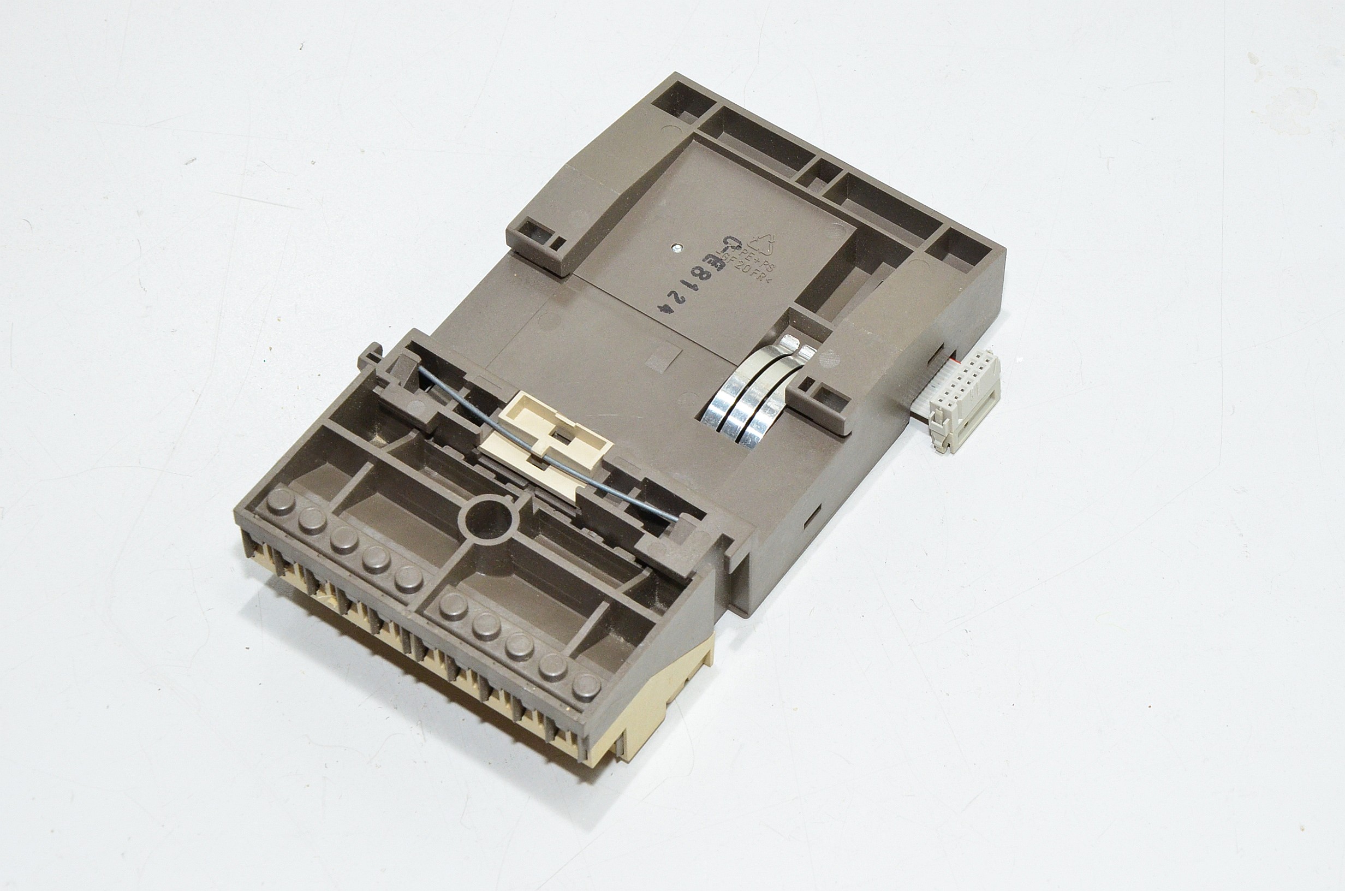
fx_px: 3915
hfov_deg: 19.5
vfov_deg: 13.0
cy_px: 446
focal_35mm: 105
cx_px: 672
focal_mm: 70
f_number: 16
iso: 1600
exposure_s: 1/50
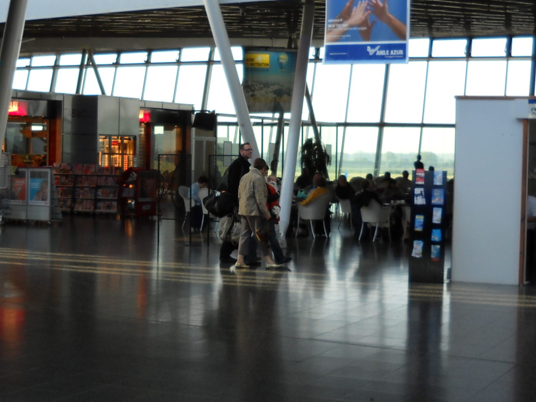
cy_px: 221
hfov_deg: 25.9
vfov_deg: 19.6
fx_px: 1162
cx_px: 185
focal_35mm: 75
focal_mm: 6.72
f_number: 3.1
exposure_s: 1/60
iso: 67
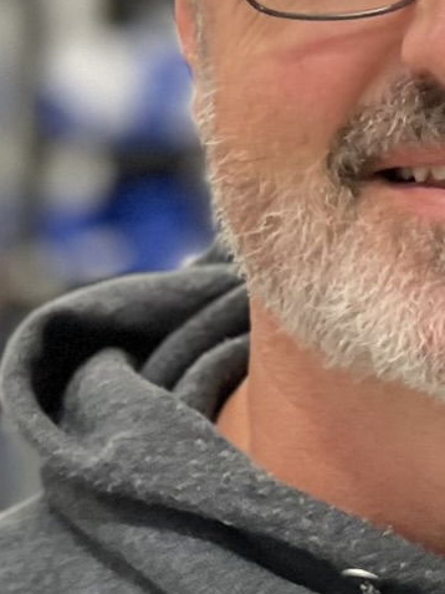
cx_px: 465
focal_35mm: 330
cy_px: 640
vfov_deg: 6.0
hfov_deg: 4.5
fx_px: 5661
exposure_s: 1/40
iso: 320
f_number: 2.8
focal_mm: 9
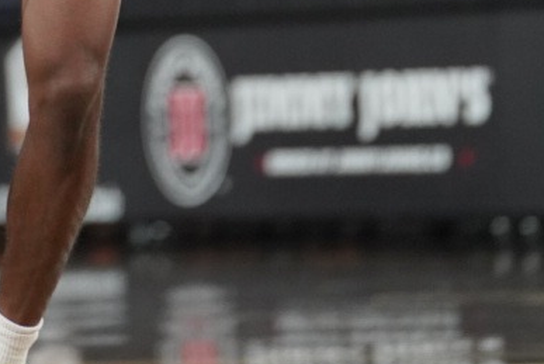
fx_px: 10287
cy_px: -162
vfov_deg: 2.0
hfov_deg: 3.0
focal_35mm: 680
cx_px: 18
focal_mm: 163
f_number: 2.8
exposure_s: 1/1000
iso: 3200
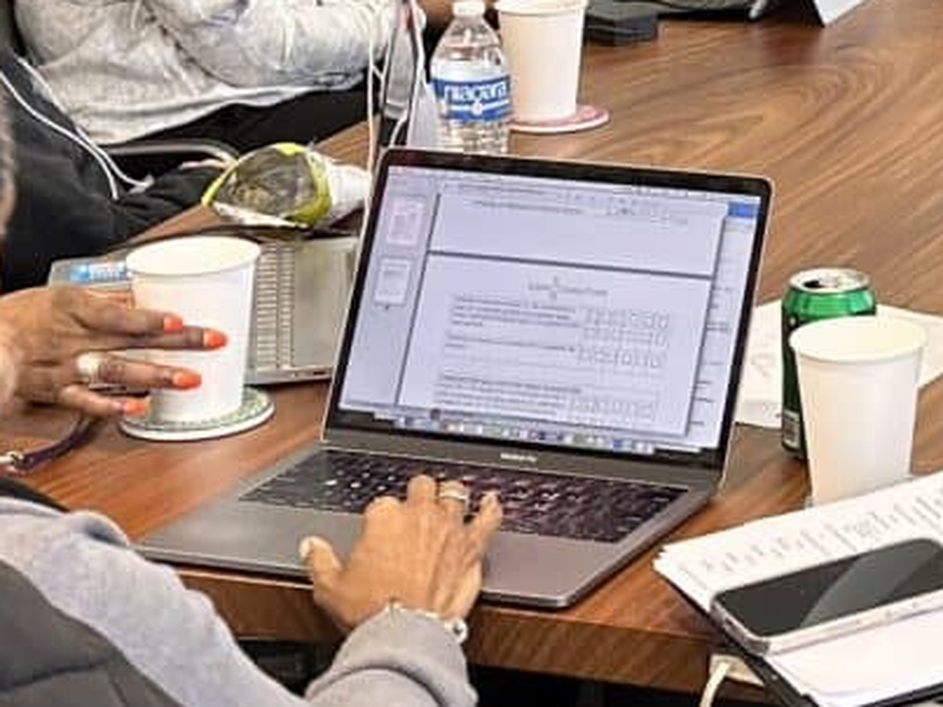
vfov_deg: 11.8
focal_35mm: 122
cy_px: -197
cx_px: 1137
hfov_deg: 15.5
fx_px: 3323
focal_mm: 6.86
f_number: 1.78
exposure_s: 1/60
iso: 125
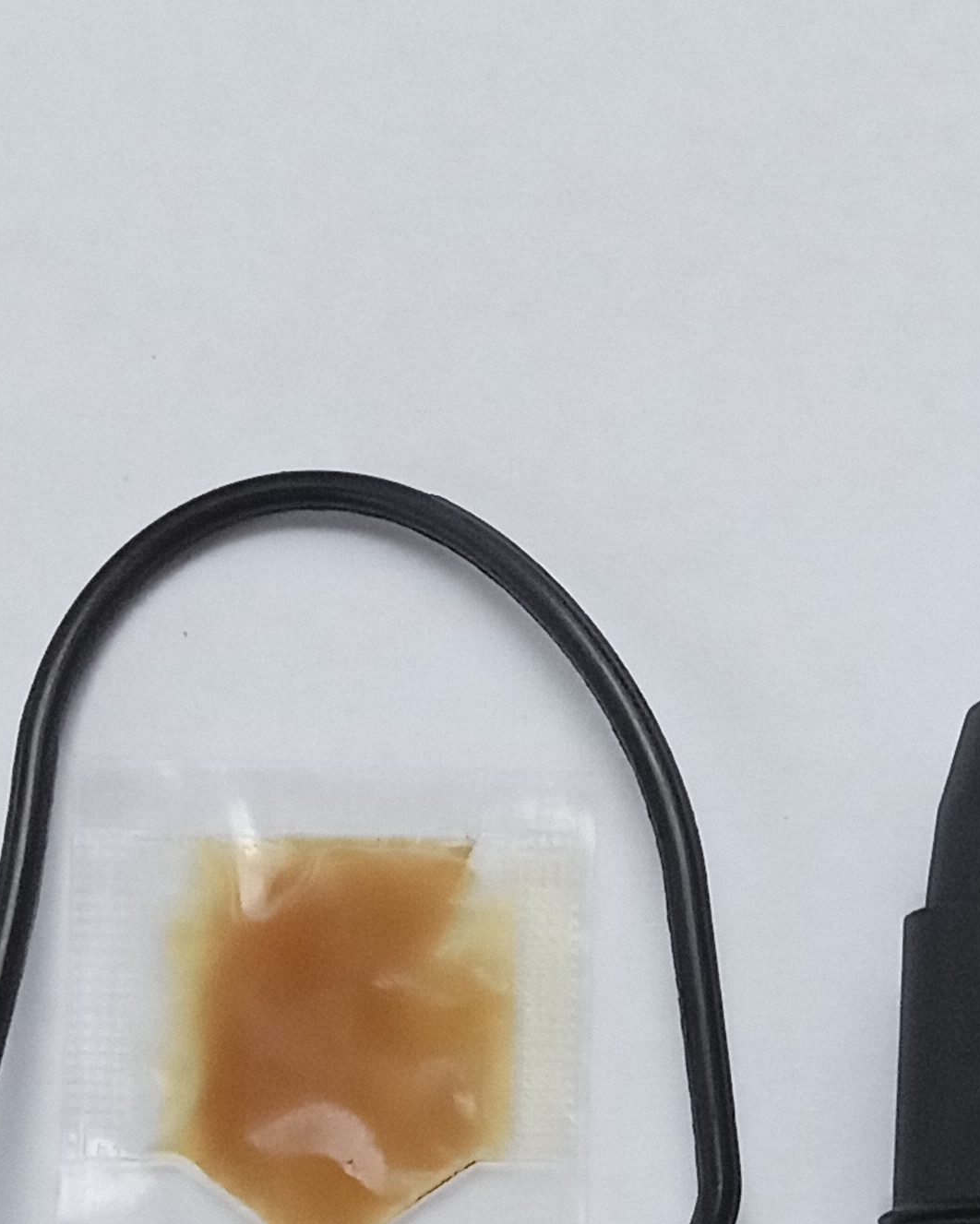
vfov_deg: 30.0
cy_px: 1122
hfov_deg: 22.5
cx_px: 1302
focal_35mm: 60
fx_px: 2175
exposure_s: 1/304
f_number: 2
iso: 116
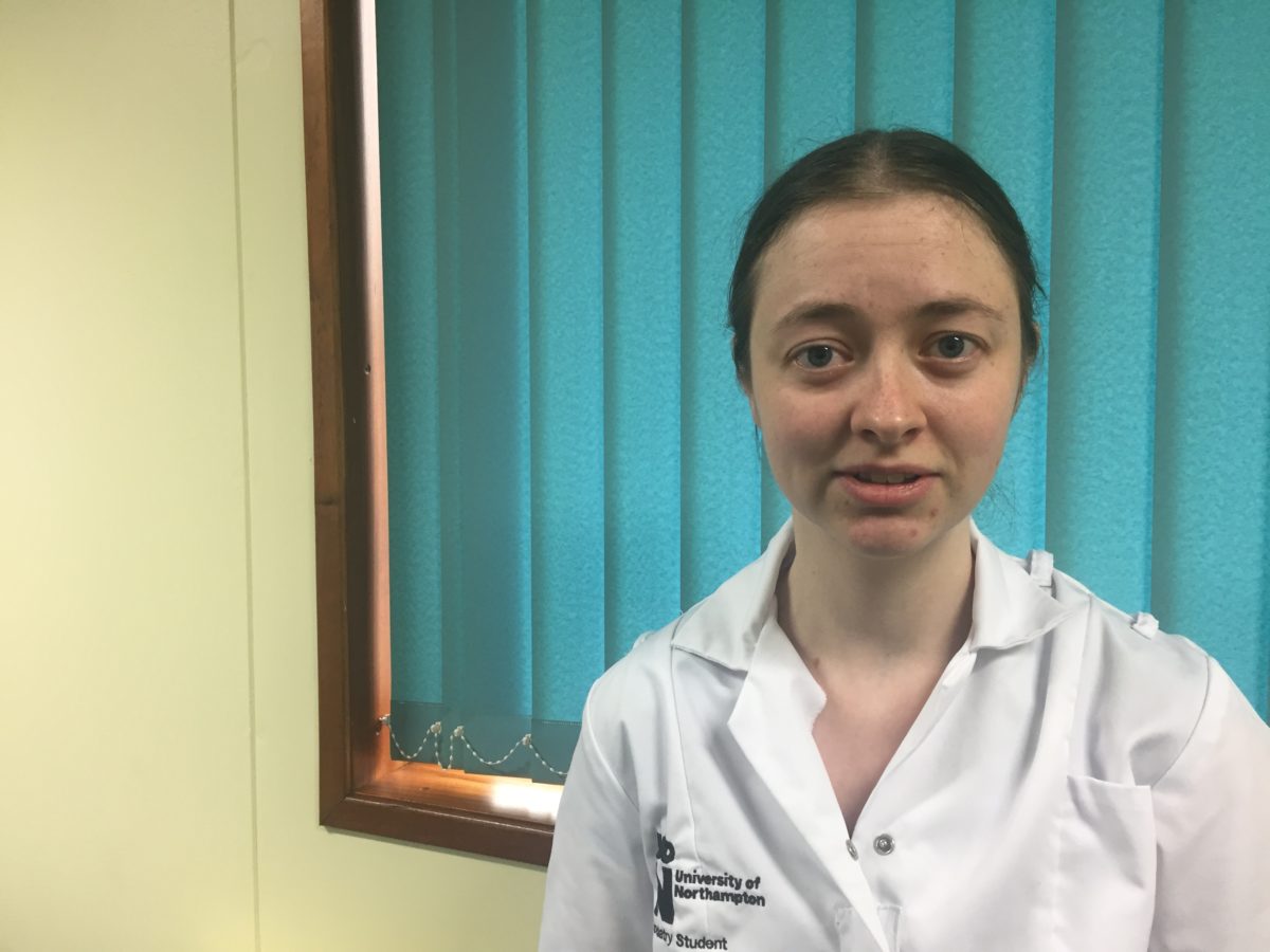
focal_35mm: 29
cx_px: 635
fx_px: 1064
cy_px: 476
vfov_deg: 48.2
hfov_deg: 61.7
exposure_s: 1/33
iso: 125
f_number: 2.2
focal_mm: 4.15
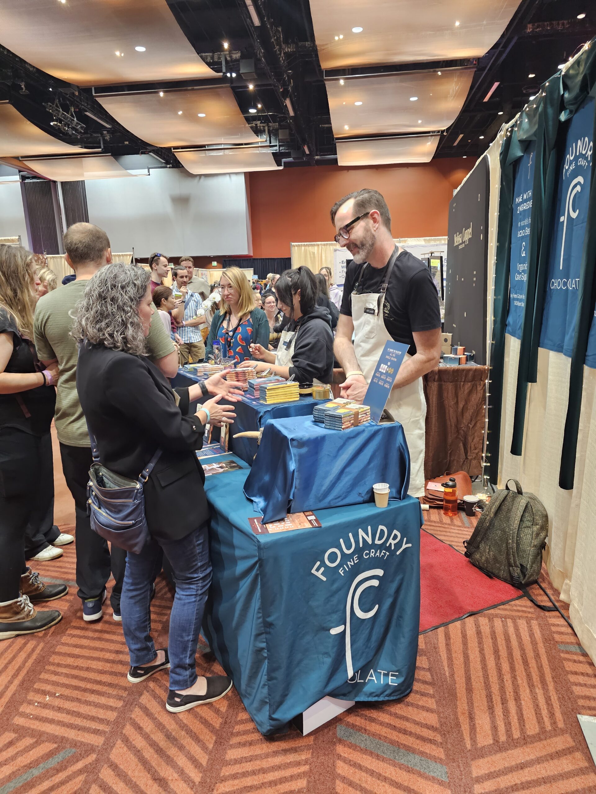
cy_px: 397
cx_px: 298
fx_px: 528
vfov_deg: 73.9
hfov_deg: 58.9
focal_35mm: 23
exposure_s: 1/120
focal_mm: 6.3
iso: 1000
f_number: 1.7
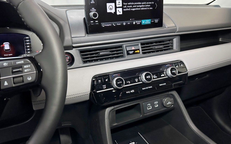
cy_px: 58
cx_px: 117
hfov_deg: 70.4
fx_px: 164
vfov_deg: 47.3
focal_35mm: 26
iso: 640
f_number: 1.78
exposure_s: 1/40
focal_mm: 6.86
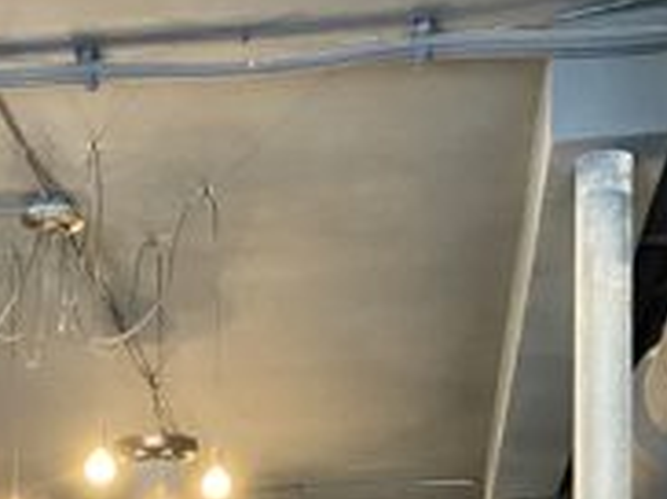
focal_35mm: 103
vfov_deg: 12.8
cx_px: 55
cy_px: 939
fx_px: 1982
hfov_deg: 18.7
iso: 500
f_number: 1.8
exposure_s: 1/40
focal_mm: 4.25
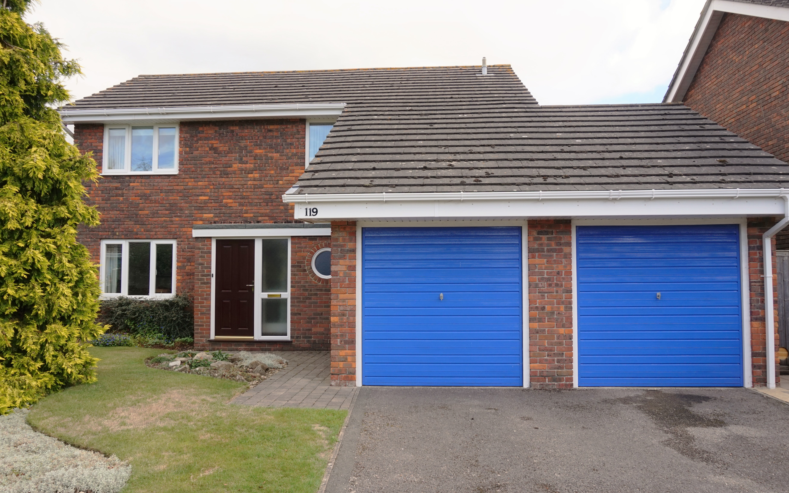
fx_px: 538
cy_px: 248
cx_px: 402
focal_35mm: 25
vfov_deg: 49.3
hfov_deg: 72.5
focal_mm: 16
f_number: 10
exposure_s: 1/80
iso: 100
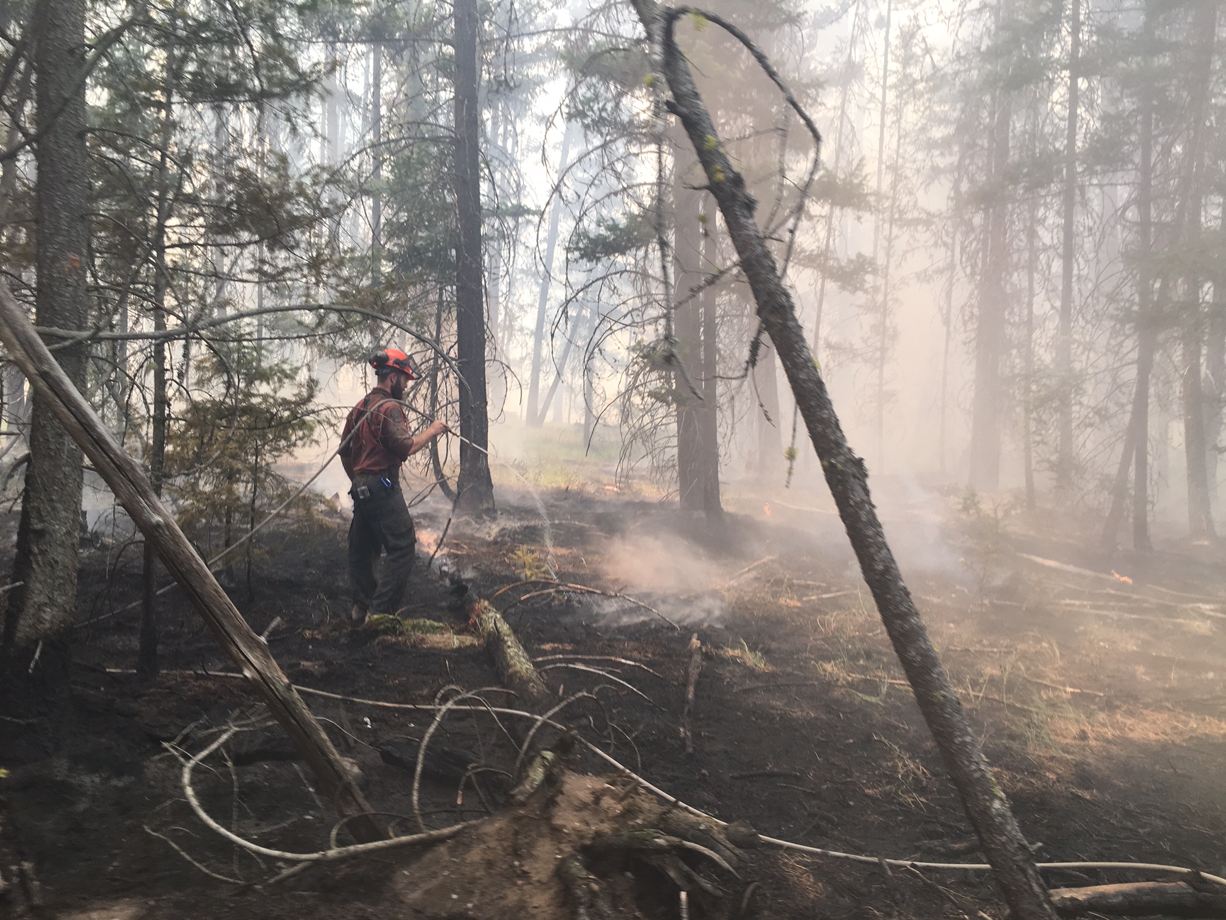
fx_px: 1027
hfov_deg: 61.7
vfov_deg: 48.2
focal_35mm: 29
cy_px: 460
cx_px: 613
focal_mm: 4.15
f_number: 2.2
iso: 25
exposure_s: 1/120
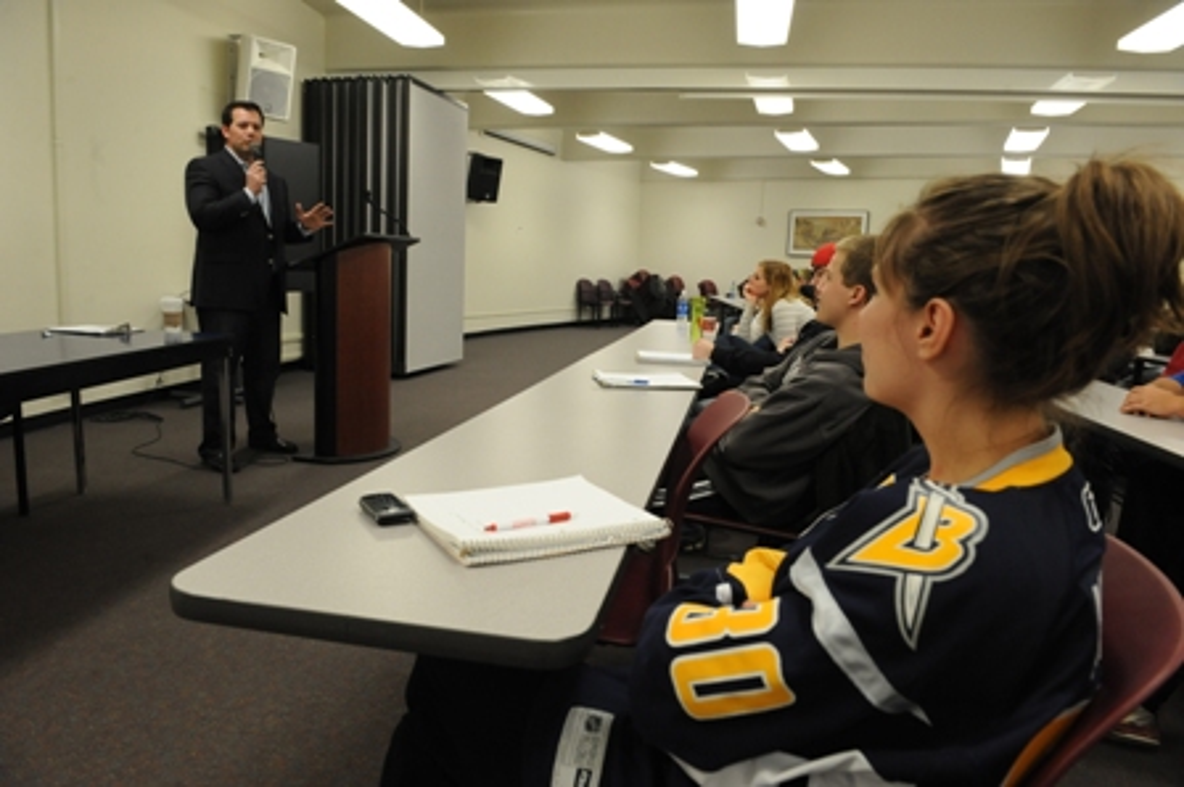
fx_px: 789
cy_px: 394
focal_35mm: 24
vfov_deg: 53.1
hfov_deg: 73.8
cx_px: 592
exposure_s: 1/60
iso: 2000
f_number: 6.3
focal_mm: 24
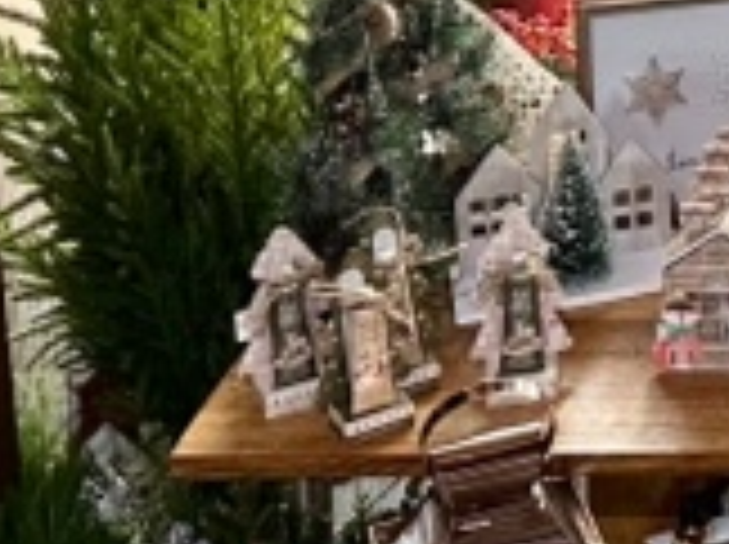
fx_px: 1998
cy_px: -468
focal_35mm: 95
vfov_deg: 13.7
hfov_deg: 17.9
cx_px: 1174
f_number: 1.78
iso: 125
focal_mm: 6.86
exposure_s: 1/60
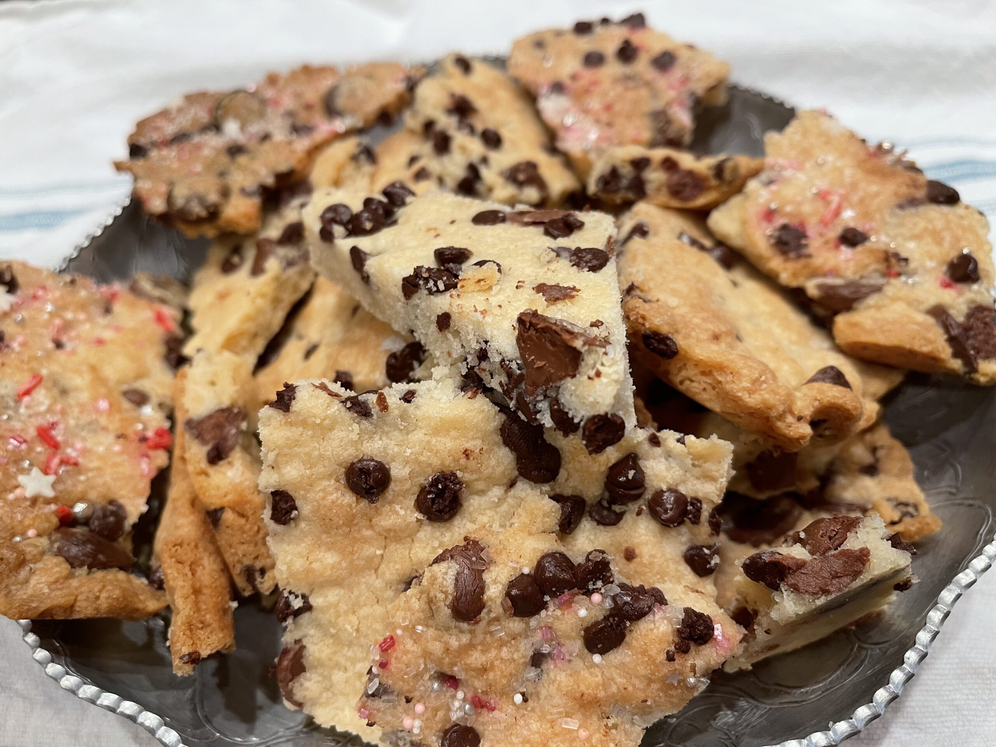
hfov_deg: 67.3
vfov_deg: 53.1
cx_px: 498
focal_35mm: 26
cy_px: 374
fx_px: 748
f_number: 1.6
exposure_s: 1/60
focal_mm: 5.1
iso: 125
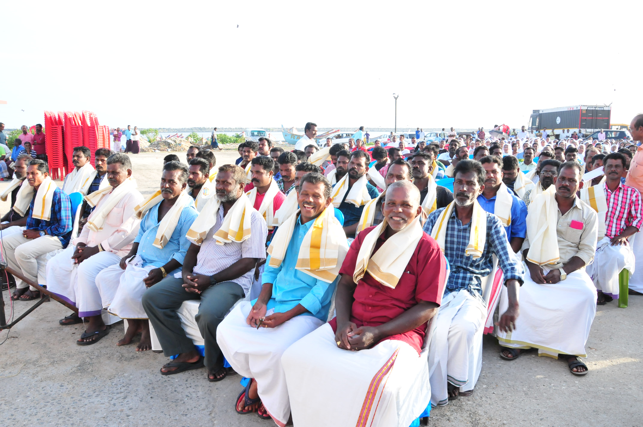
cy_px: 214
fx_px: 482
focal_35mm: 27
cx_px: 322
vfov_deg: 47.8
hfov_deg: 67.4
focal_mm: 18
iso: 800
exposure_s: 1/160
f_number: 9
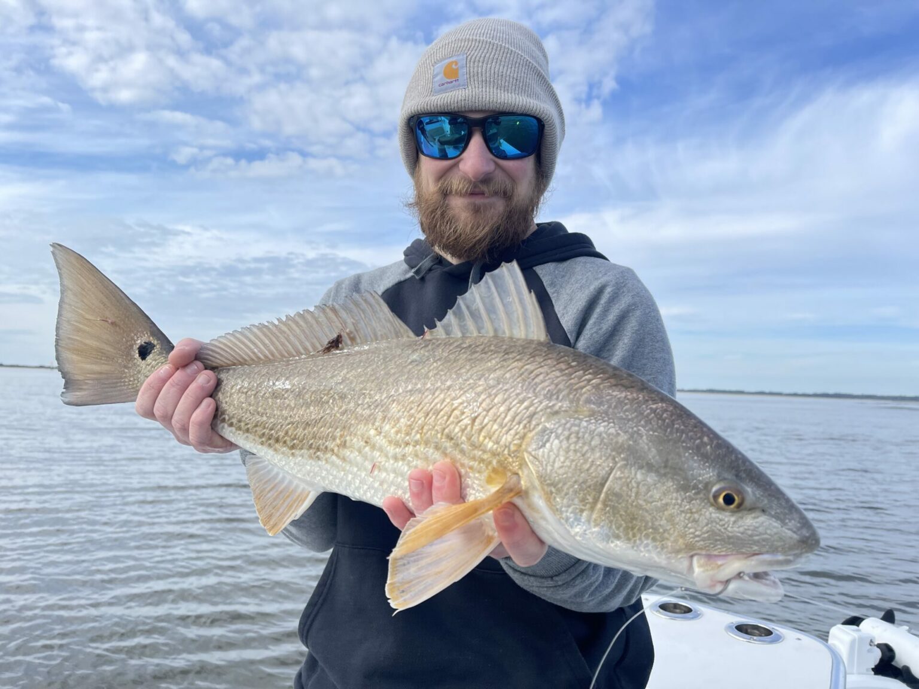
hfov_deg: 67.3
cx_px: 460
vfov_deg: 53.1
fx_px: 690
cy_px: 344
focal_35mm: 26
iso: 32
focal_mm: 5.1
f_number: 1.6
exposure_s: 1/2924
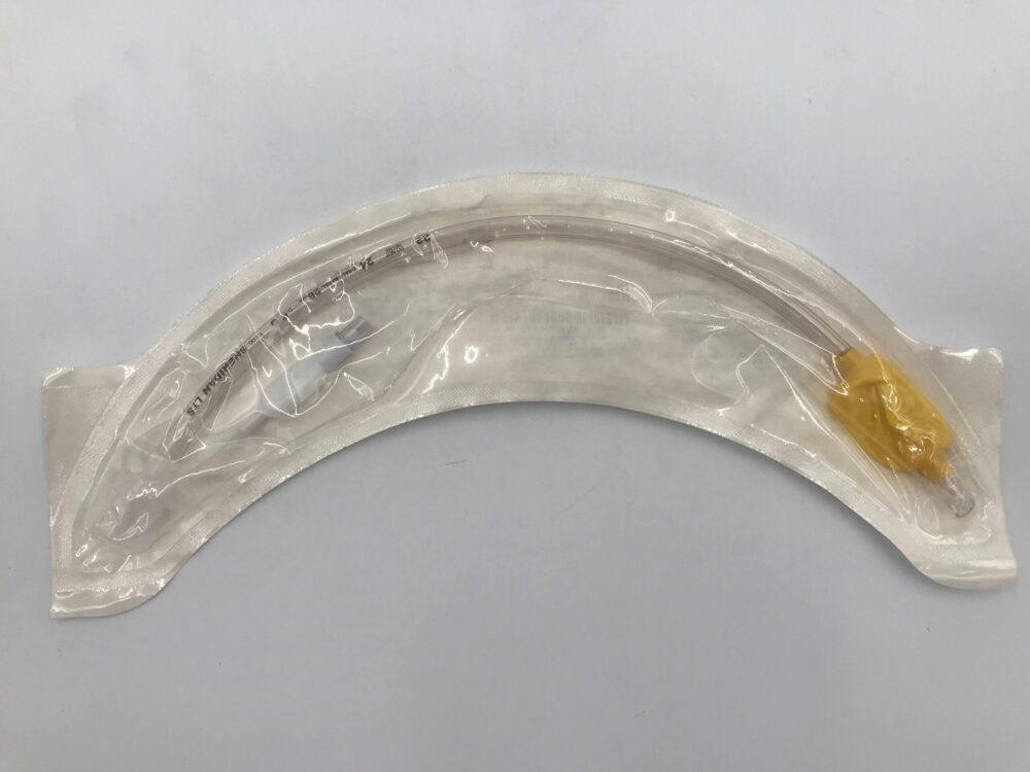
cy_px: 386
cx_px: 515
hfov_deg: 63.4
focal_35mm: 28
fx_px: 833
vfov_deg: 49.7
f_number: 1.8
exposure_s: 1/260
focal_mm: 3.99
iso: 20
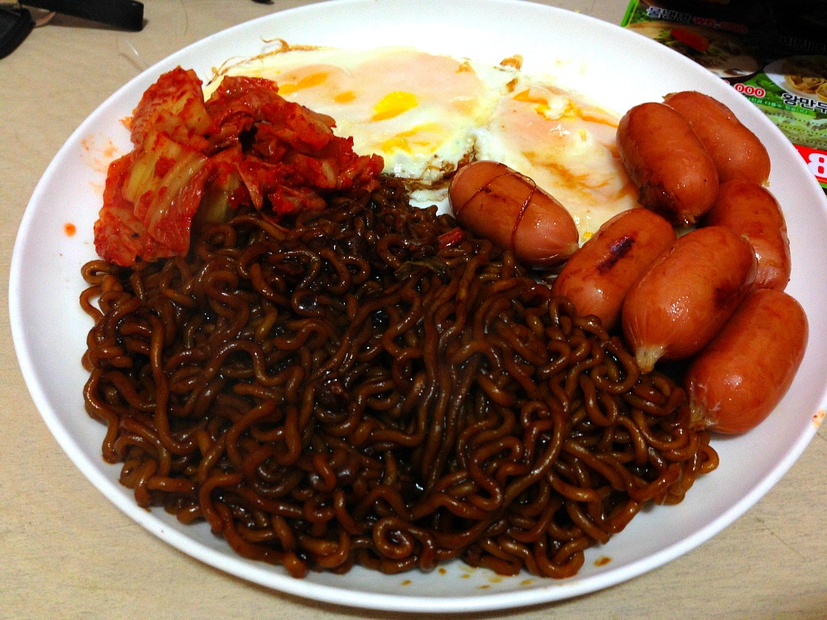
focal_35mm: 33
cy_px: 310
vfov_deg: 42.9
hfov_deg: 55.4
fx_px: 788
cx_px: 414
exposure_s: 1/20
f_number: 2.4
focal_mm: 4.12
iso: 80
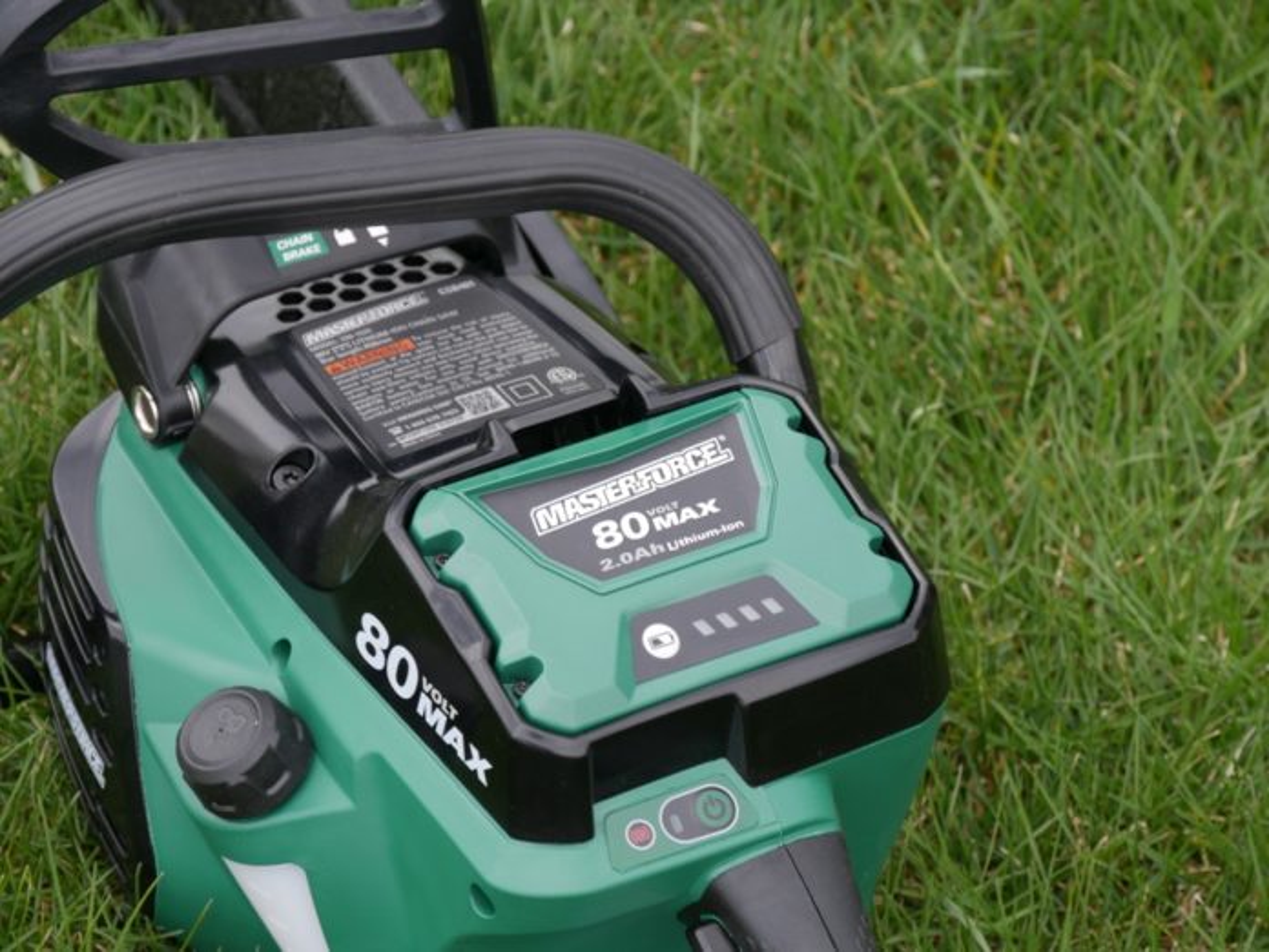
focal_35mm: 146
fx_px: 5352
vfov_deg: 10.2
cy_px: 476
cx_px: 634
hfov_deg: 13.5
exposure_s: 1/250
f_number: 5.4
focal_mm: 73
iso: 200
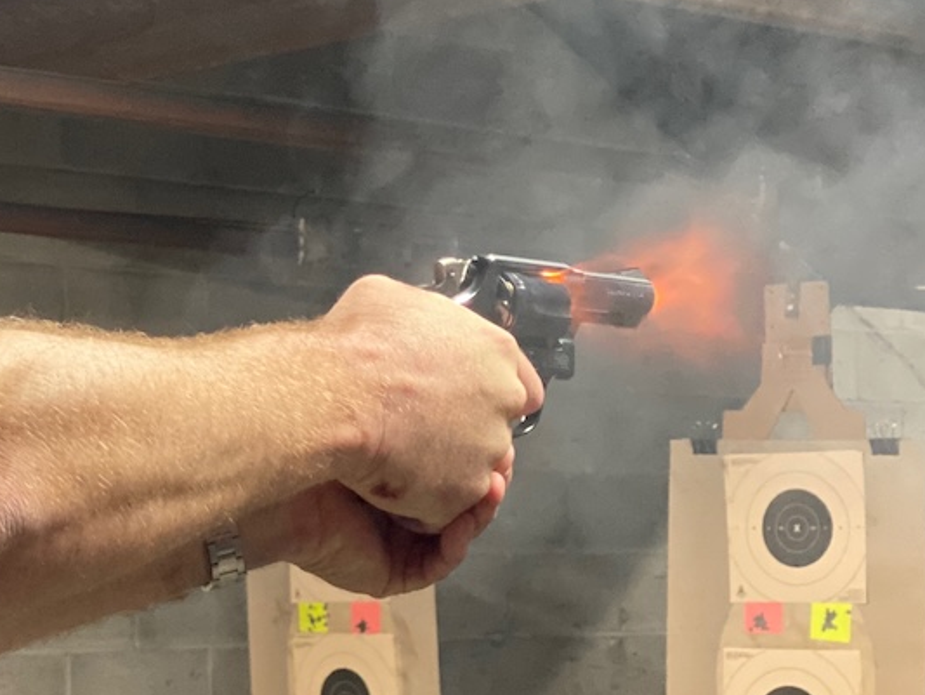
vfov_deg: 12.7
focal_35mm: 117
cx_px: 182
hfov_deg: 16.7
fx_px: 3127
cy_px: 457
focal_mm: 6
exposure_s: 1/38
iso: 400
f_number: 2
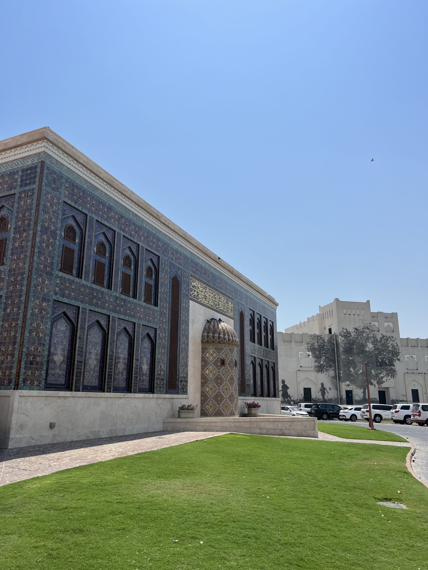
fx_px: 429
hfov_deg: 53.1
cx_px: 214
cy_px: 285
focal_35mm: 26
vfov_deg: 67.3
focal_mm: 5.7
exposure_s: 1/8000
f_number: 1.5
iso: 50
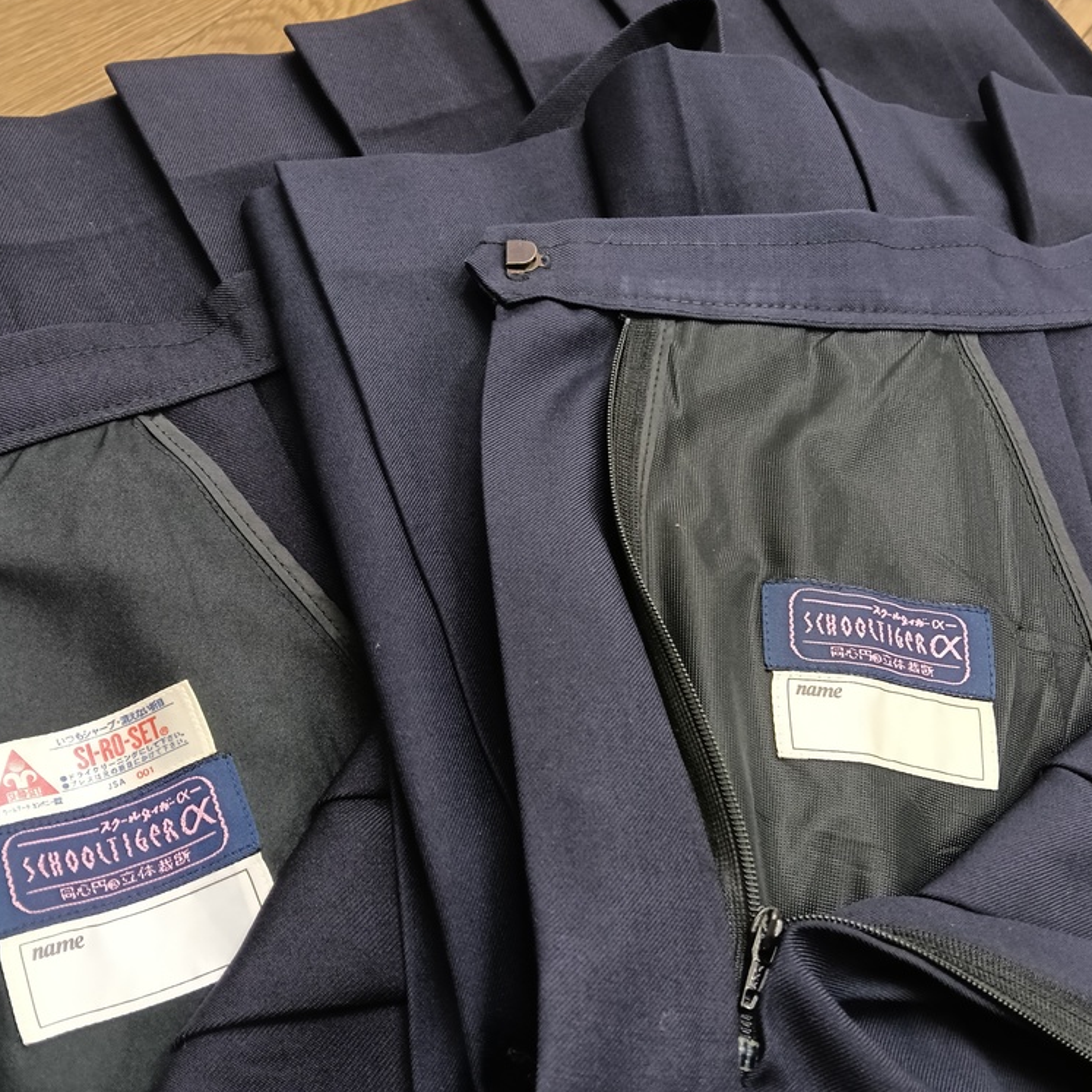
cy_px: 543
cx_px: 510
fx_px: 1142
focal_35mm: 32
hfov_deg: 51.1
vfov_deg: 51.1
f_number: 1.8
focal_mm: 3.98
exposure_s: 1/33.3
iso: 500
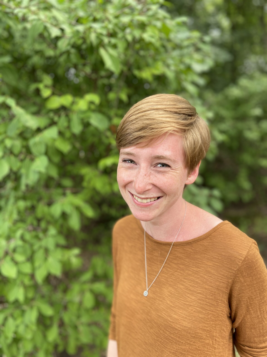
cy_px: 178
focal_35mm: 26
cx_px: 134
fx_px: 267
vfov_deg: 67.3
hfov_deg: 53.1
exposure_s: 1/145
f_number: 1.8
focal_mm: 4.25
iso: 32
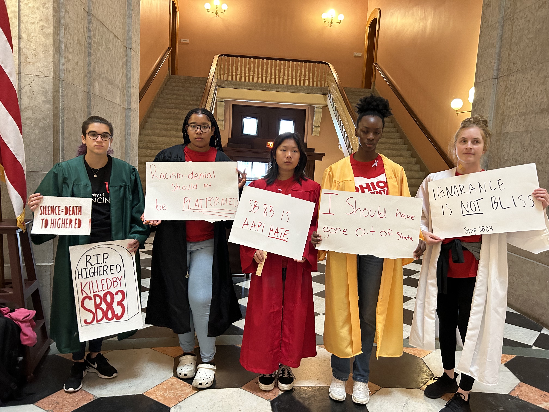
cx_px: 274
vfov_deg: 53.1
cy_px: 206
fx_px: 412
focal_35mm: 26
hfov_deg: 67.3
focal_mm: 5.7
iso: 500
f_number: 1.5
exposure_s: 1/60
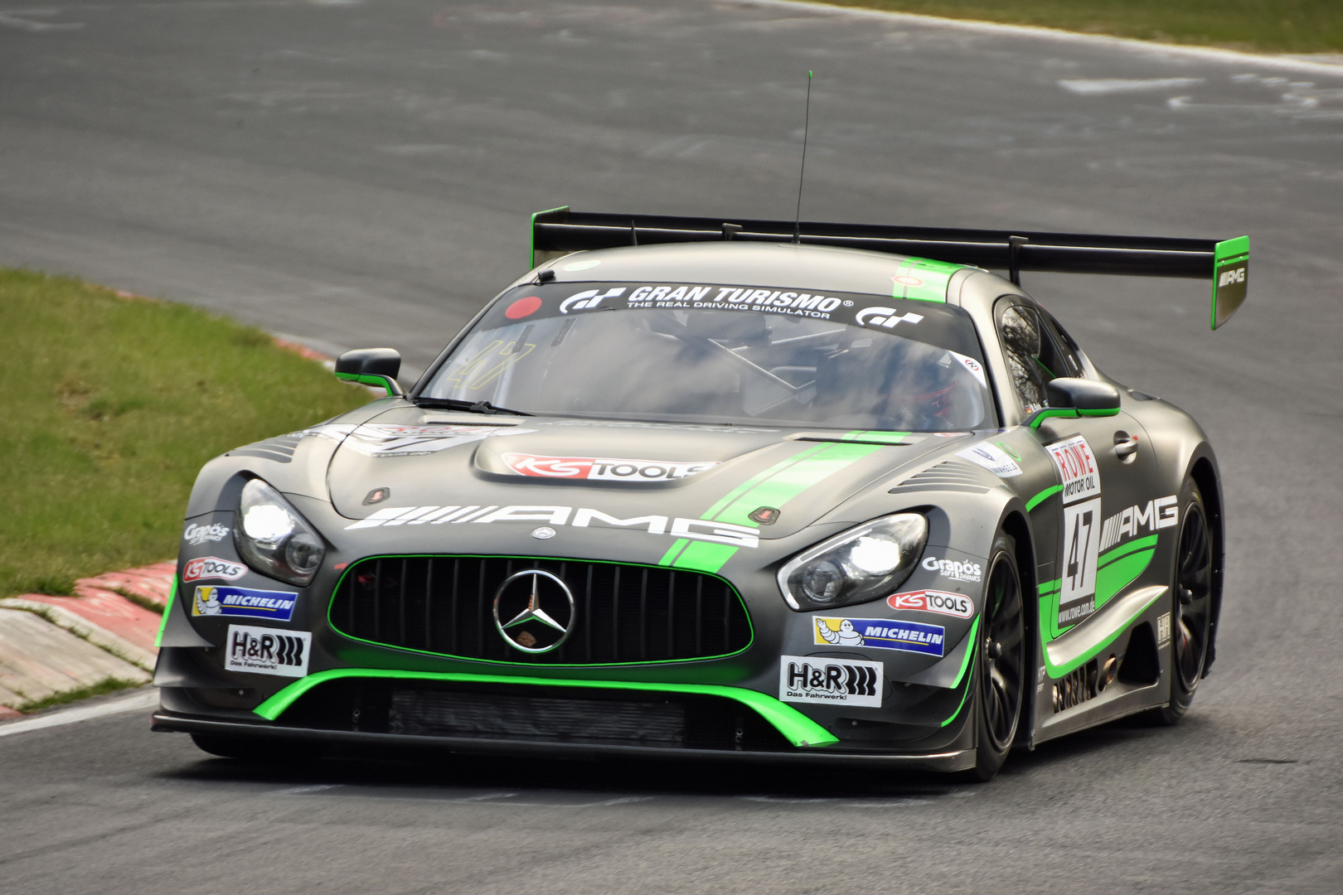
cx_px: 672
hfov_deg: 4.0
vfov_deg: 2.7
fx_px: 19024
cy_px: 448
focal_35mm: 510
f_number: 6.3
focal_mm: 340
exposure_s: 1/400
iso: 500
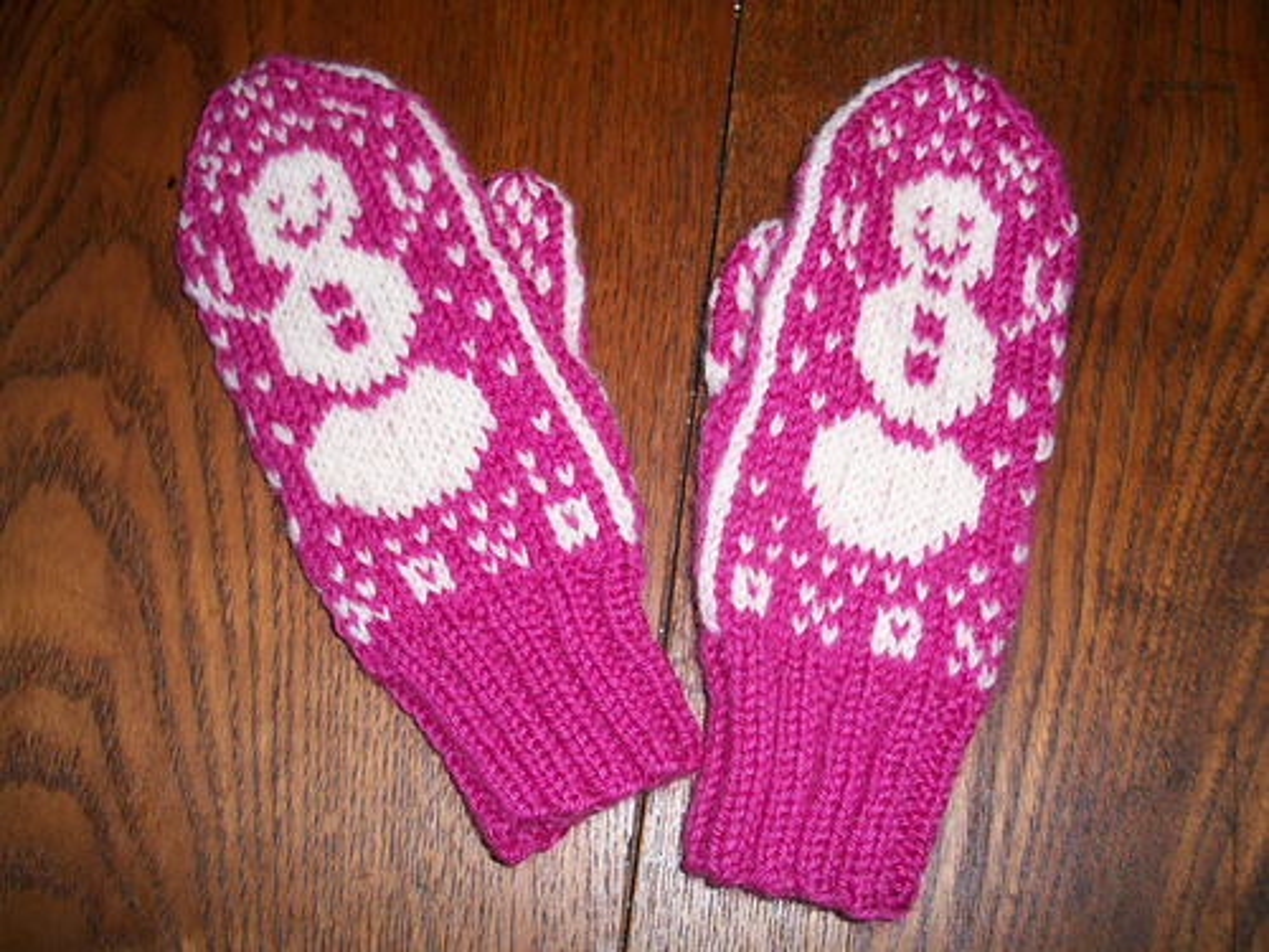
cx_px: 634
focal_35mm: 35
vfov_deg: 40.7
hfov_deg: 52.6
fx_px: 1283
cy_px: 476
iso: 80
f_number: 3.1
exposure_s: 1/60
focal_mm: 6.3
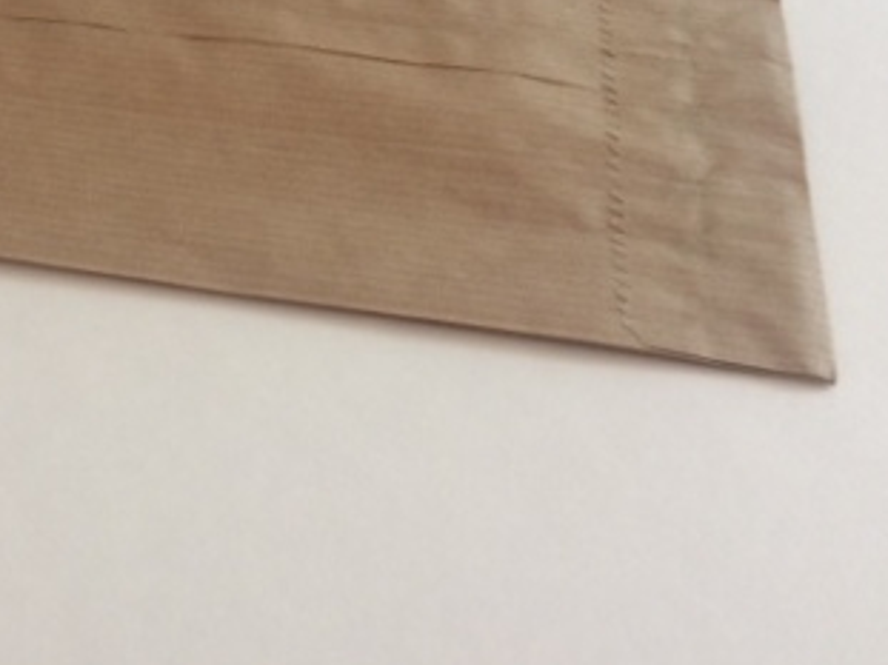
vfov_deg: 25.5
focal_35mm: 56
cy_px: 106
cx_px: 137
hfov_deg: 33.1
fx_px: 1436
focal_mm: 4.15
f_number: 2.2
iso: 40
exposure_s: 1/50
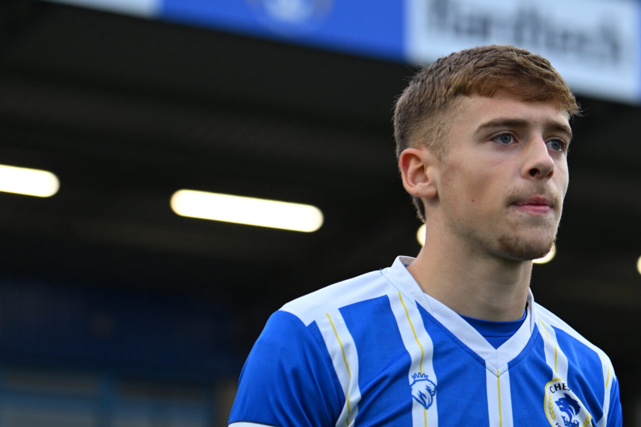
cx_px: 522
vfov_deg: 8.2
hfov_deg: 12.2
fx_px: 2973
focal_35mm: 167
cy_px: 284
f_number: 2.8
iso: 1100
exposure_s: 1/800
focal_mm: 90
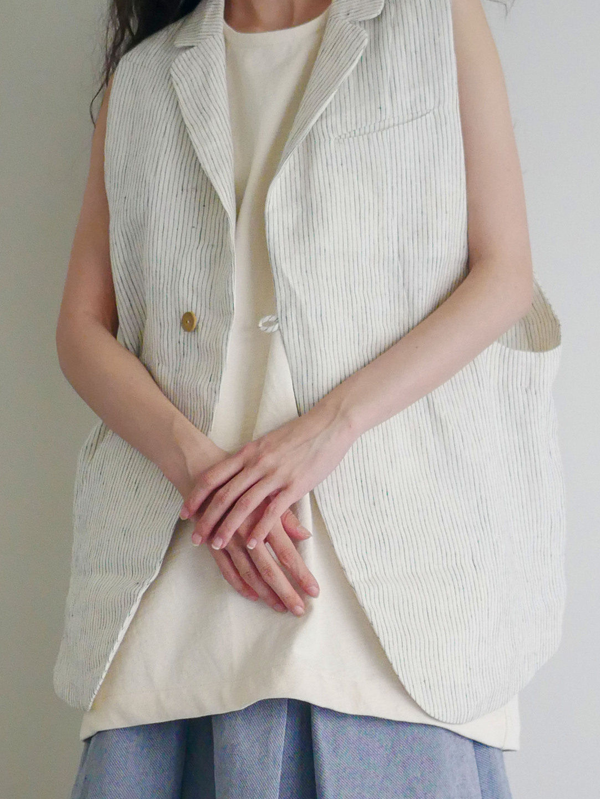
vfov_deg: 37.7
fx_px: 1155
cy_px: 254
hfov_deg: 29.1
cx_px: 317
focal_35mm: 50
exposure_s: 1/400
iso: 800
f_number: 1.7
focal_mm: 15
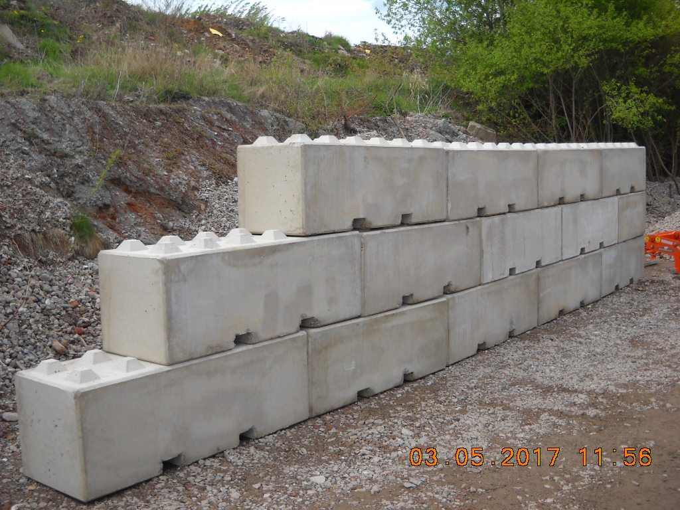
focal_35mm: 41
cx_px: 340
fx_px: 805
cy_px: 255
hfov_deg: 45.8
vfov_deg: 35.1
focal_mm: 6.72
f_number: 5.5
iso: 64
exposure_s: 1/184
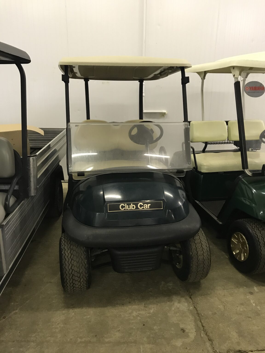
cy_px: 176
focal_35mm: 28
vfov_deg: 63.4
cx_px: 132
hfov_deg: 49.7
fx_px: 286
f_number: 1.8
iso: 80
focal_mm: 3.99
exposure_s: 1/17
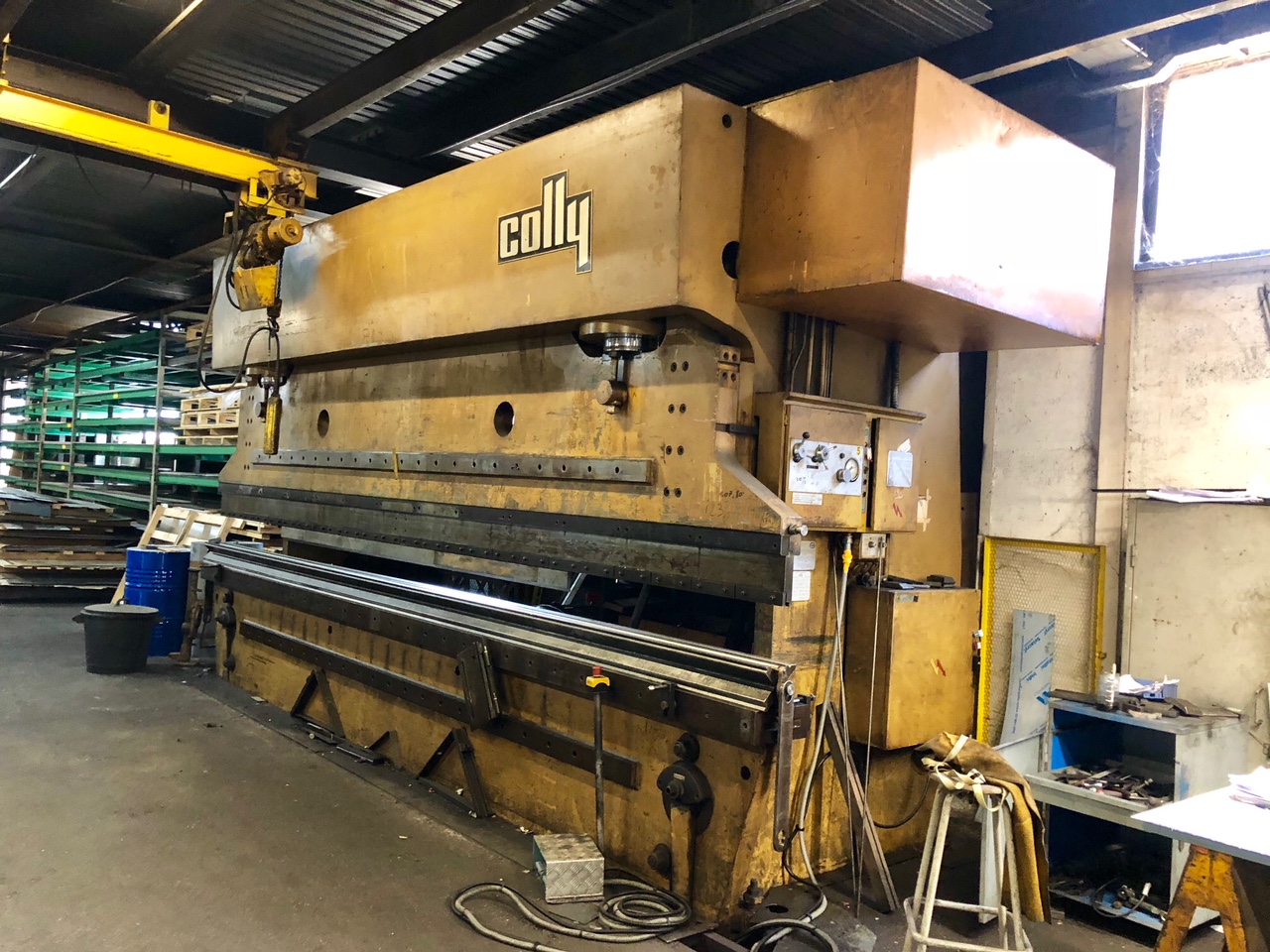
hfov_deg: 63.4
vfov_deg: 49.7
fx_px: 1027
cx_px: 635
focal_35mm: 28
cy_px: 476
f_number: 1.8
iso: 100
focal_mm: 4
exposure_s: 1/13
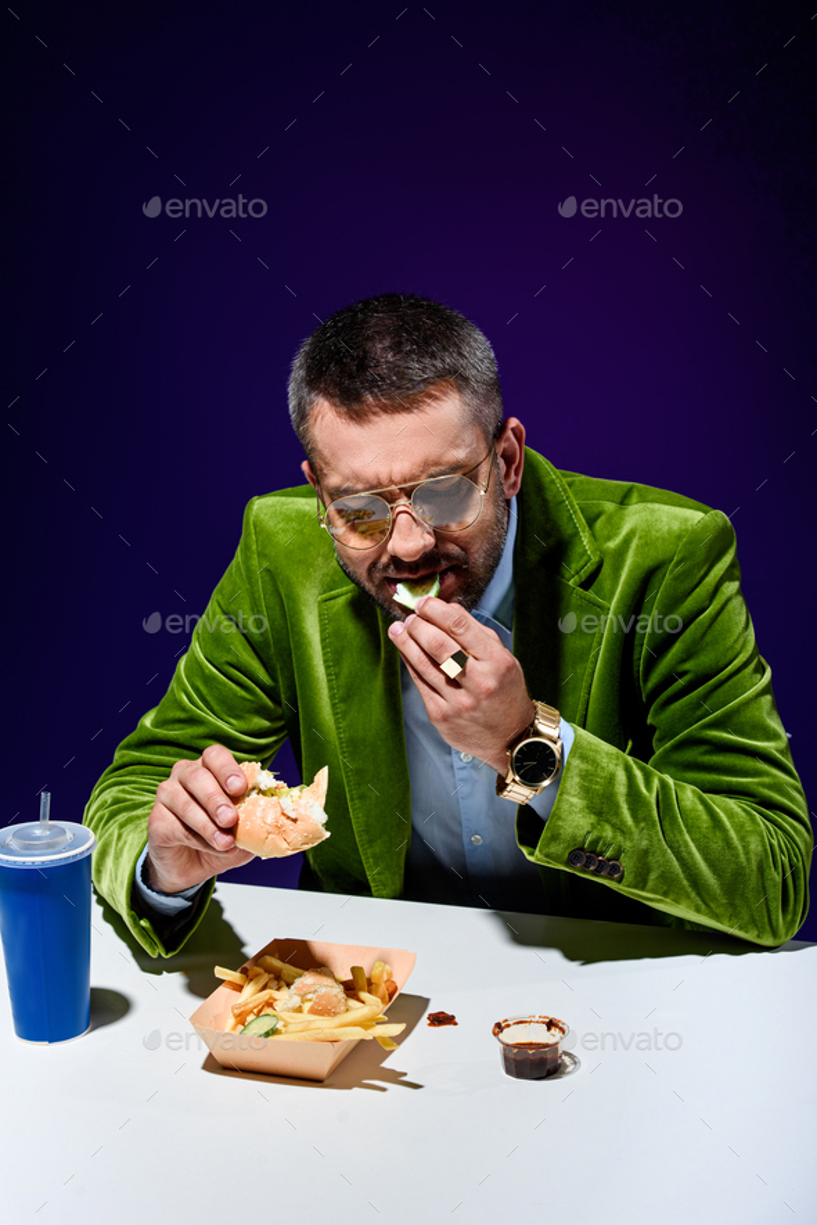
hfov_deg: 15.2
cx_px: 408
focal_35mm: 90
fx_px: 3061
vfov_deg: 22.6
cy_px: 612
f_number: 8
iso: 100
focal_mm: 90
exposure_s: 1/200
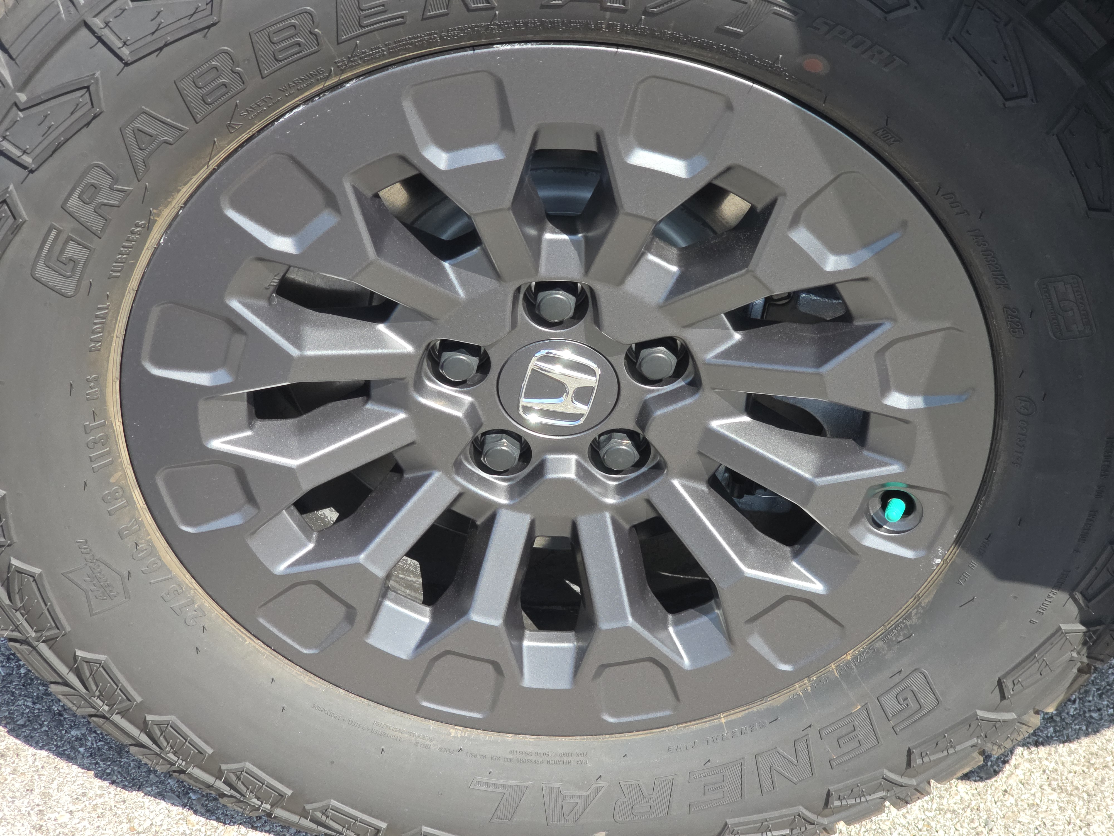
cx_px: 557
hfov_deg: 28.2
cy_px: 418
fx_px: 2221
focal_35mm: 69
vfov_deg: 21.3
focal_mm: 7.9
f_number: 2.4
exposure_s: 1/670
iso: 50
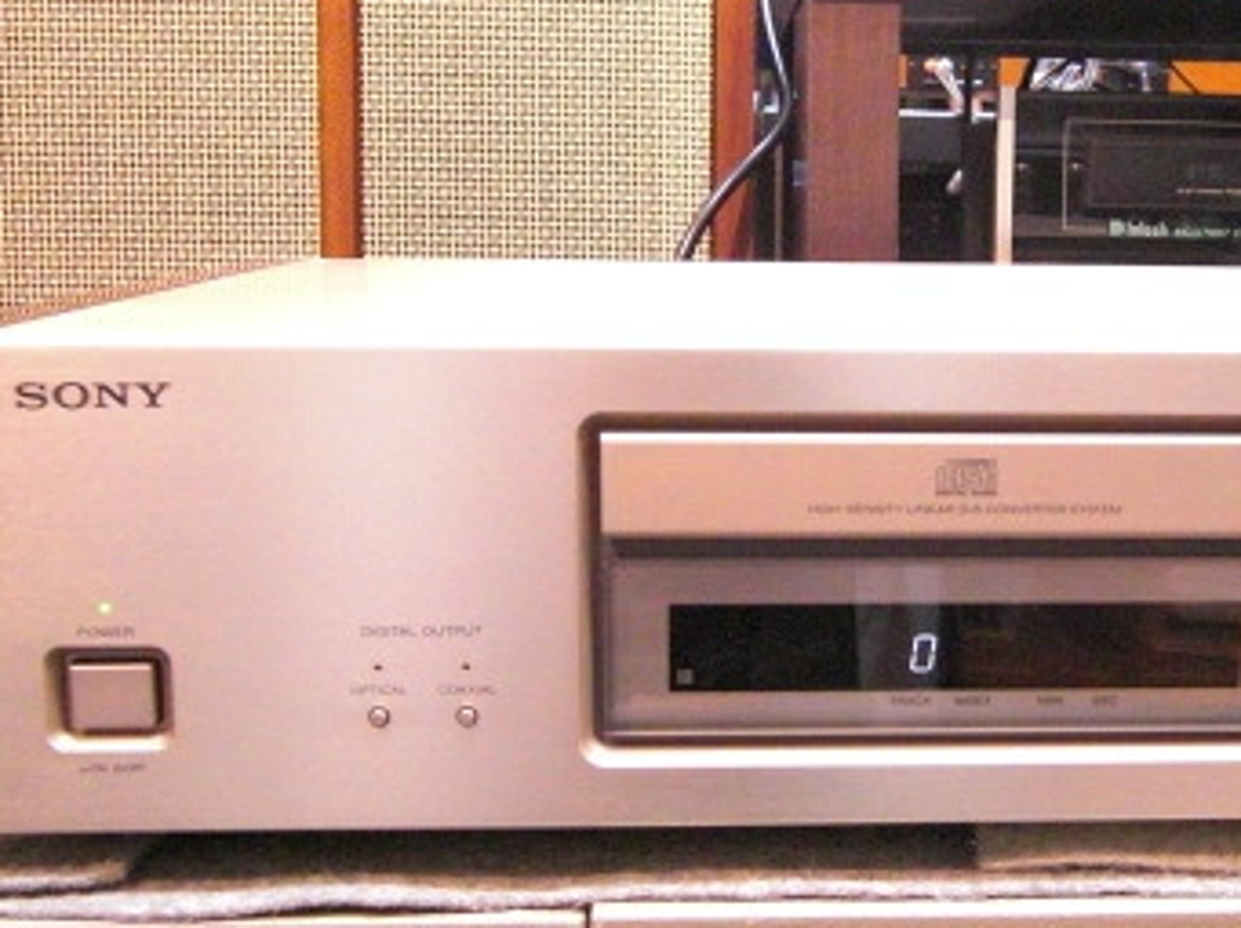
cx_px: 950
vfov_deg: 23.6
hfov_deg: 30.6
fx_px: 2220
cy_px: 499
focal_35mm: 62
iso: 800
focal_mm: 5.8
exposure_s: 1/30
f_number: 2.7
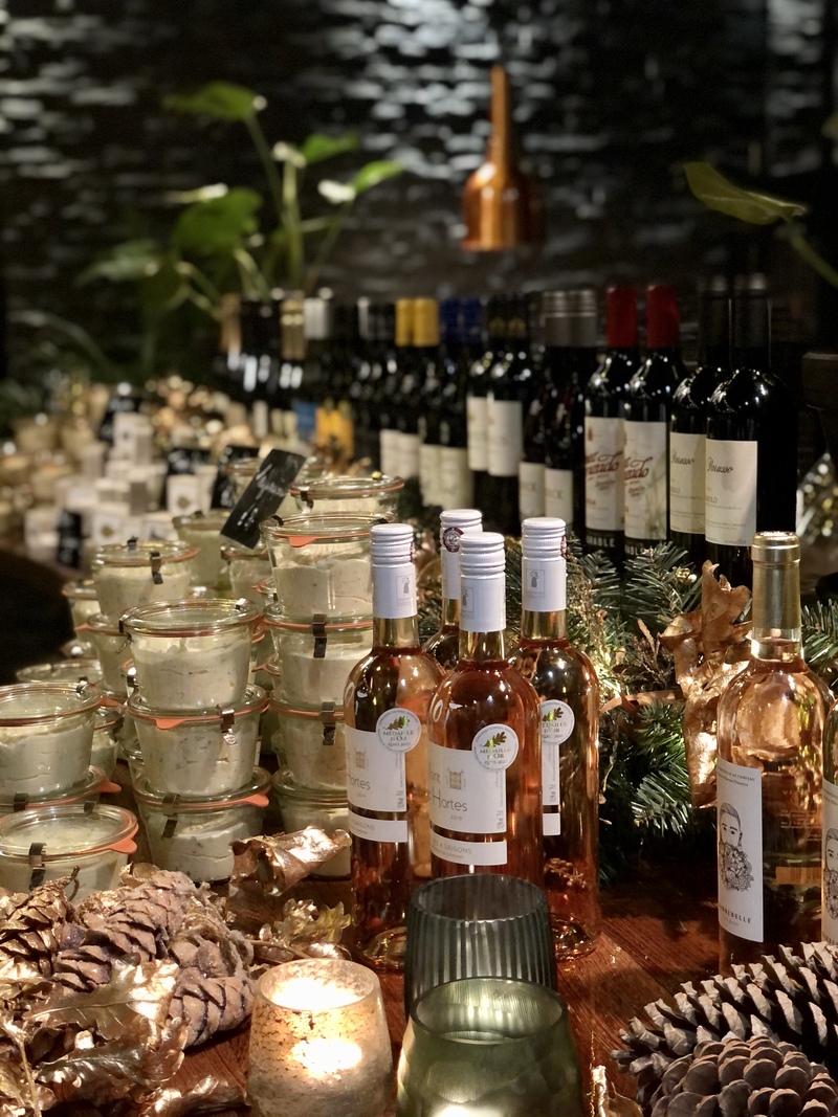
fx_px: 1679
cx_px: 419
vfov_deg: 36.8
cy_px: 558
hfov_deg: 28.0
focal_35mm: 52
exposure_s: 1/8
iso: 160
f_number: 2.4
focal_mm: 6
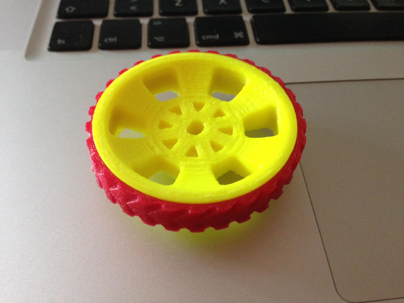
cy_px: 152
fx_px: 385
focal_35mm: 33
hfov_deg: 55.4
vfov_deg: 42.9
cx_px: 202
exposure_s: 1/20
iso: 250
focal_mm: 4.12
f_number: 2.4
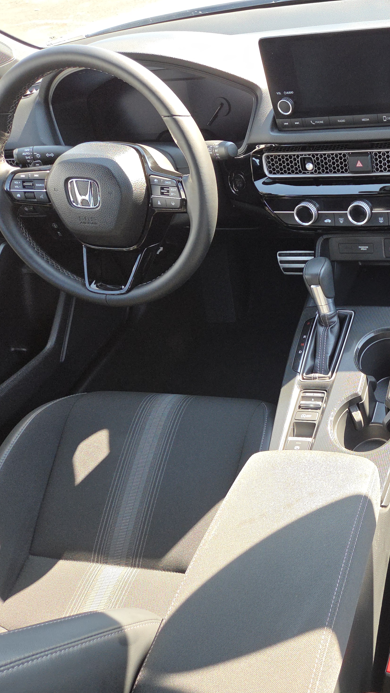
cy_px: 352
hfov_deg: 31.0
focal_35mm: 34
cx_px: 426
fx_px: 625
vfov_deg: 58.0
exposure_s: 1/180
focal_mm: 5.4
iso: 80
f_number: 1.8
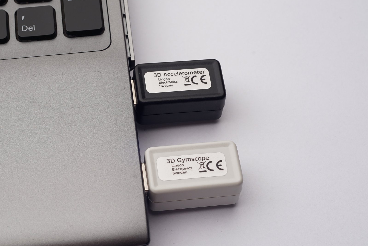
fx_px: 767
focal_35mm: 75
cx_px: 133
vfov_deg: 18.2
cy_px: 148
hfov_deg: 26.9
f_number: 11
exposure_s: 1/200
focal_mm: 50
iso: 100
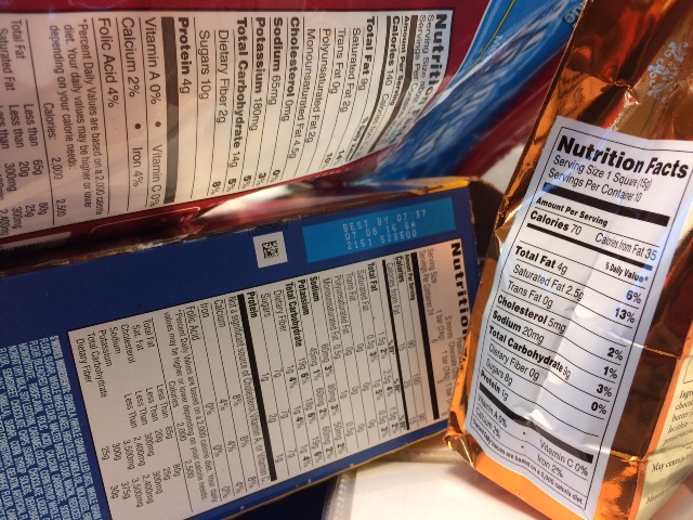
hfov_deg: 61.7
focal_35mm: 29
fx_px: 581
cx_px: 346
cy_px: 260
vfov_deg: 48.2
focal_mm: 4.15
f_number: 2.2
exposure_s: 1/30
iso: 80
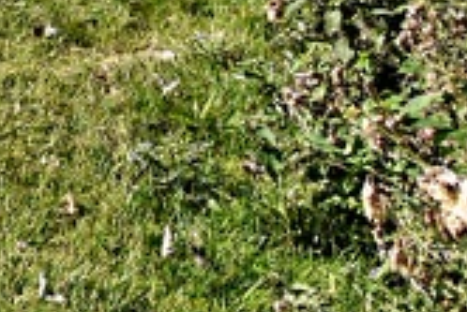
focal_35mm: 113
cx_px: -475
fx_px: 1462
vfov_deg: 9.8
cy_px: -579
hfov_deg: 14.8
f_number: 8
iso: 100
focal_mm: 11.5
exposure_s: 1/250
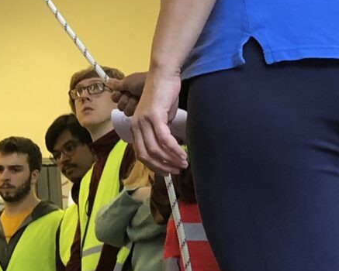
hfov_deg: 11.4
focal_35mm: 160
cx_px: -231
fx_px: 1606
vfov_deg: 9.7
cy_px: 139
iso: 32
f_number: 1.8
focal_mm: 4
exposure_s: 1/25
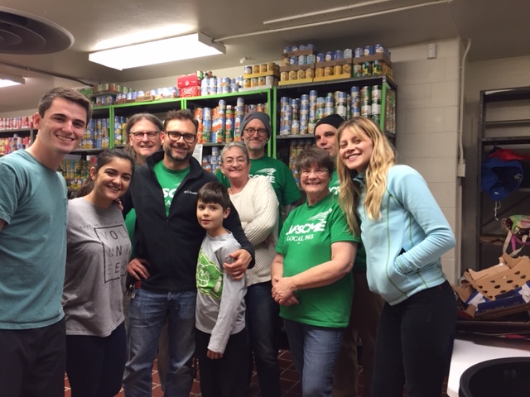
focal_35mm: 29
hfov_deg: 61.7
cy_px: 198
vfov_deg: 48.2
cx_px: 265
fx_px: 444
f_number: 2.2
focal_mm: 4.15
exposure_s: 1/30
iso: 40
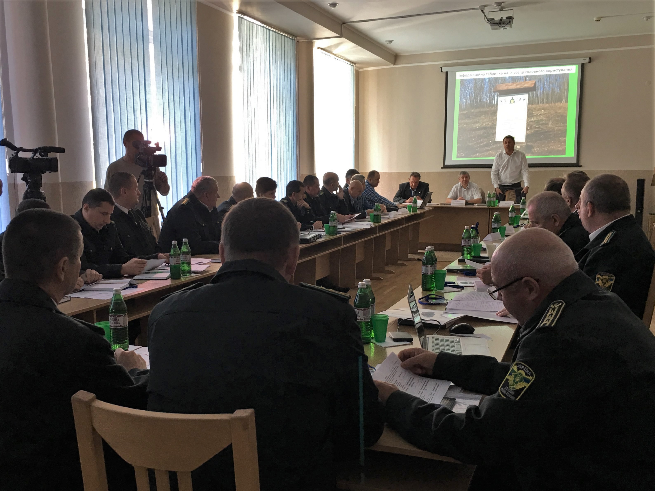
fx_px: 549
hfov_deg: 61.7
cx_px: 328
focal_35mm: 29
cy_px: 246
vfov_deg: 48.2
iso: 32
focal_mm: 4.15
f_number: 2.2
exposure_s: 1/17
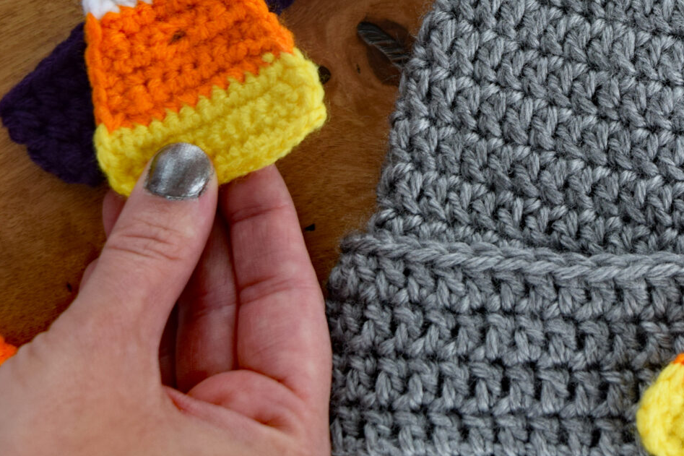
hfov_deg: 24.8
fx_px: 1540
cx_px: 502
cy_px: 25
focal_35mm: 81
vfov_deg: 16.6
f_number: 5.6
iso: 400
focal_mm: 25
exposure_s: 1/125
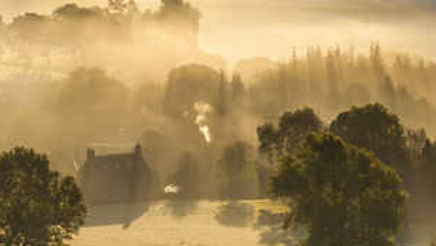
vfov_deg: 4.3
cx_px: 256
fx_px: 3308
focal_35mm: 286
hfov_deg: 7.5
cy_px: 173
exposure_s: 1/80
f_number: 11
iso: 100
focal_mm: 70
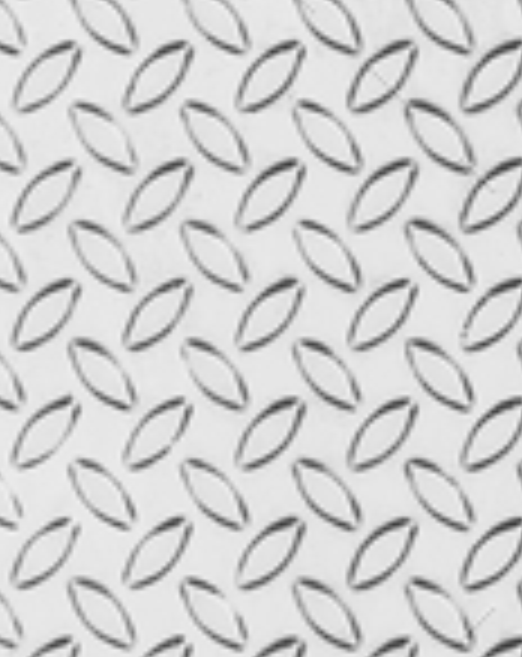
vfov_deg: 10.9
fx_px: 3394
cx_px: 680
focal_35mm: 175
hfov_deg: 8.7
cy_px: -68
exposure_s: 1/200
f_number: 6.3
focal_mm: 46
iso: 640
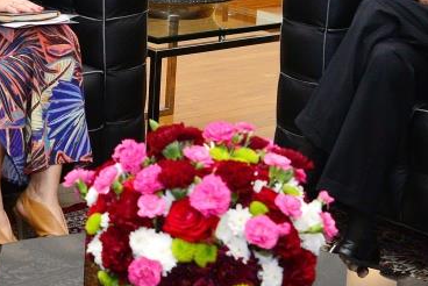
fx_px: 1059
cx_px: 60
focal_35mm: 89
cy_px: -5
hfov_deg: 22.4
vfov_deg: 15.1
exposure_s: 1/160
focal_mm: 32
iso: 2500
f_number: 5.6
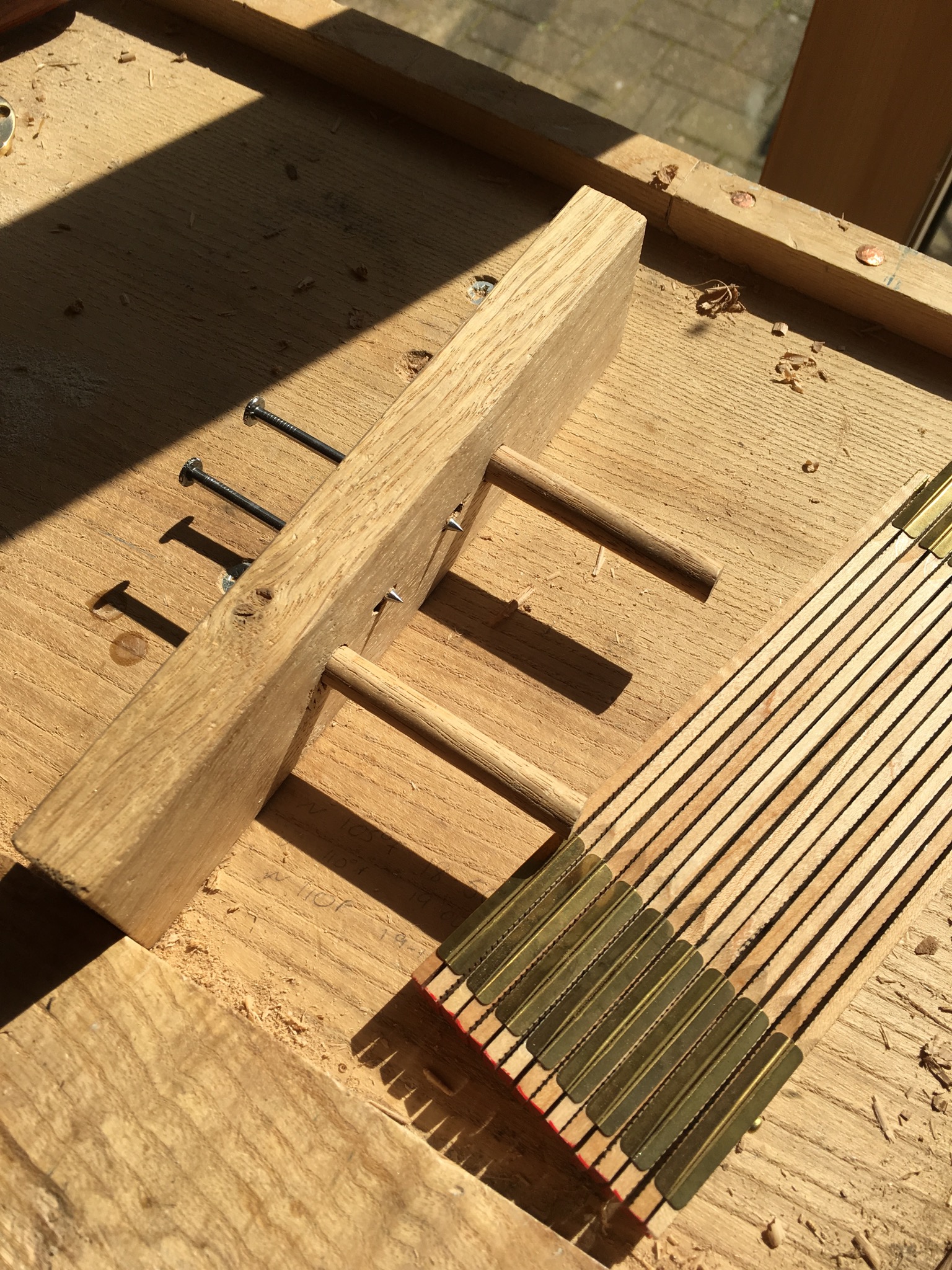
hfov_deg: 48.2
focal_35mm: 29
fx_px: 1063
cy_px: 635
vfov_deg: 61.7
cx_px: 476
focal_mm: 4.15
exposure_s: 1/1570
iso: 25
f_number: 2.2
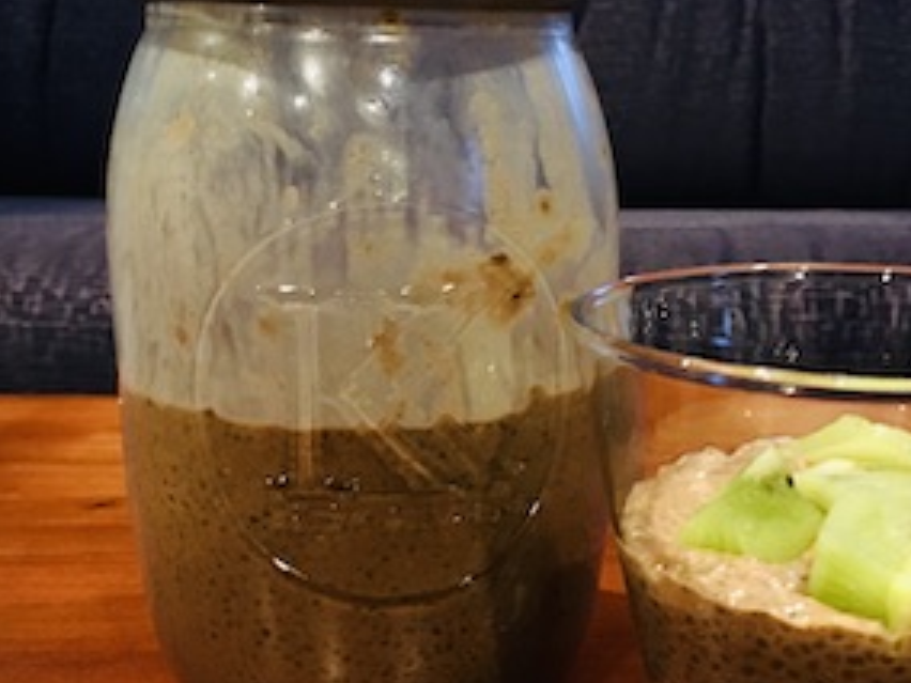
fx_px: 1342
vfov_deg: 28.5
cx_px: 609
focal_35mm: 51
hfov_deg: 37.1
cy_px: 422
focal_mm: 4.15
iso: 400
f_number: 2.2
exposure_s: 1/17
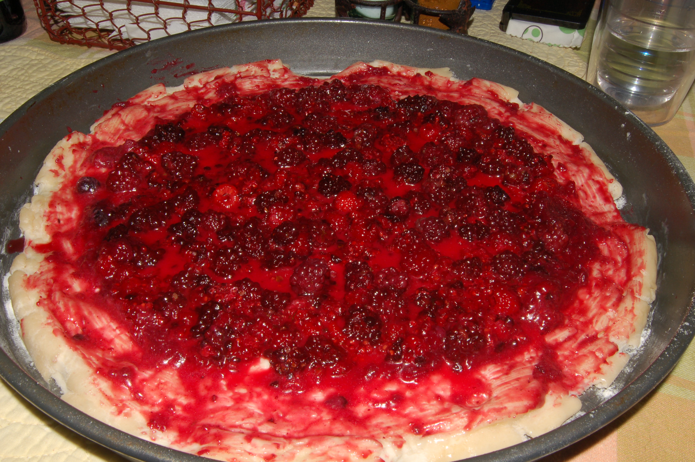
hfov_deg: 57.3
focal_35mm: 33
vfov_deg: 39.9
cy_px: 231
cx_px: 348
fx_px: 637
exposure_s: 1/500
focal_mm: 22
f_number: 22
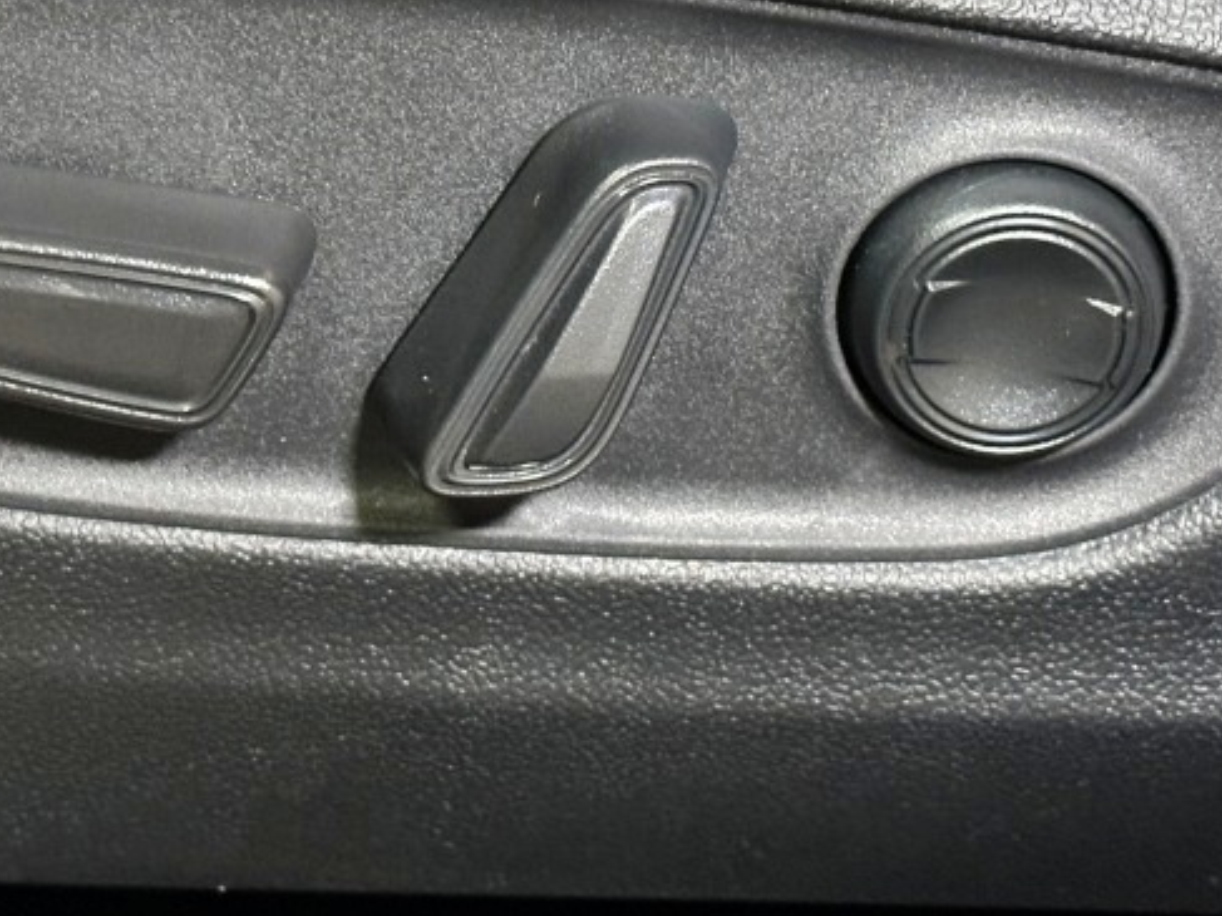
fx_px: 3565
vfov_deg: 14.6
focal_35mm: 101
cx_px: 570
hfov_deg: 19.5
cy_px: 198
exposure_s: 1/30
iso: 500
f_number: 1.78
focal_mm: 6.86
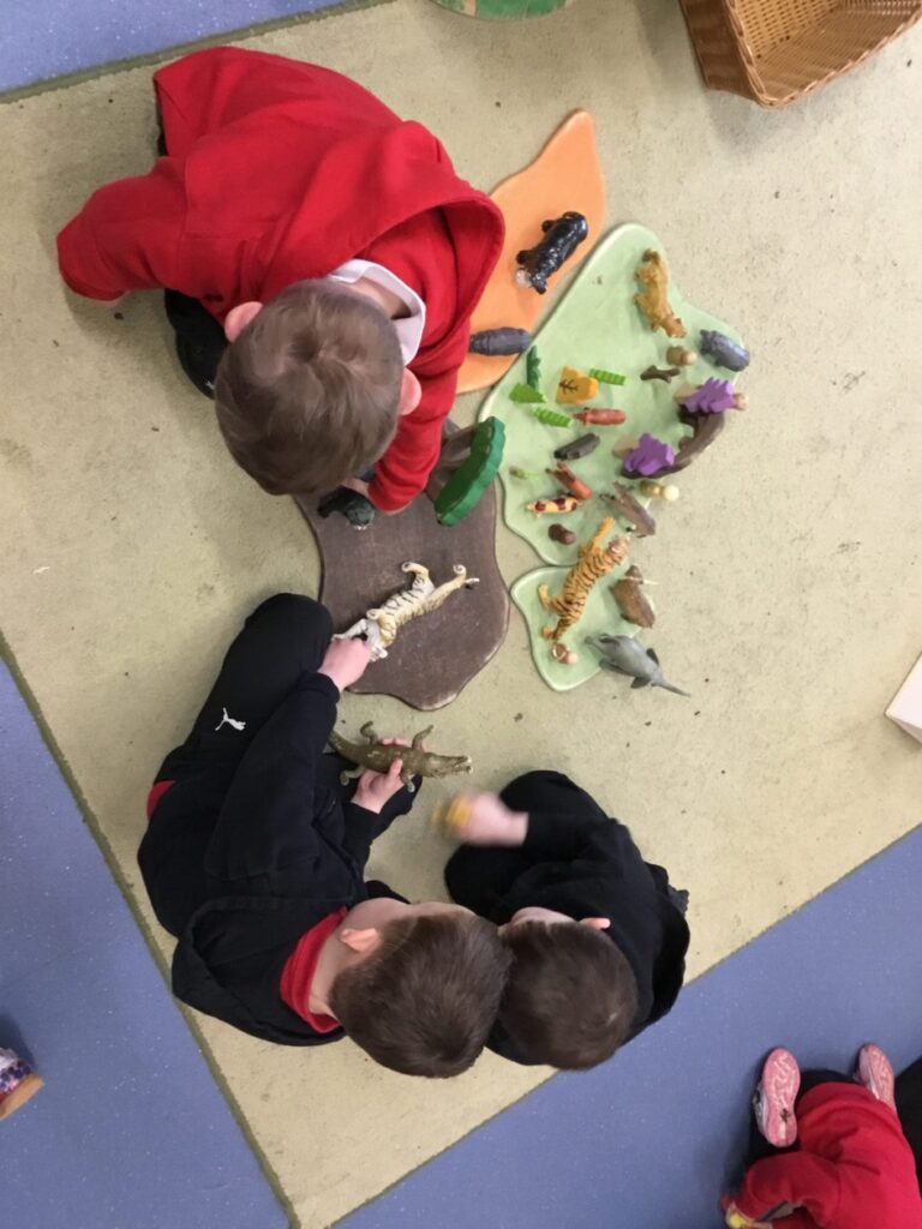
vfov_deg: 58.4
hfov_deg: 45.4
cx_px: 461
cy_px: 614
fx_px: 1101
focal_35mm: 31
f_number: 2.4
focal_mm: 3.3
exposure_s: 1/33
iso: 200
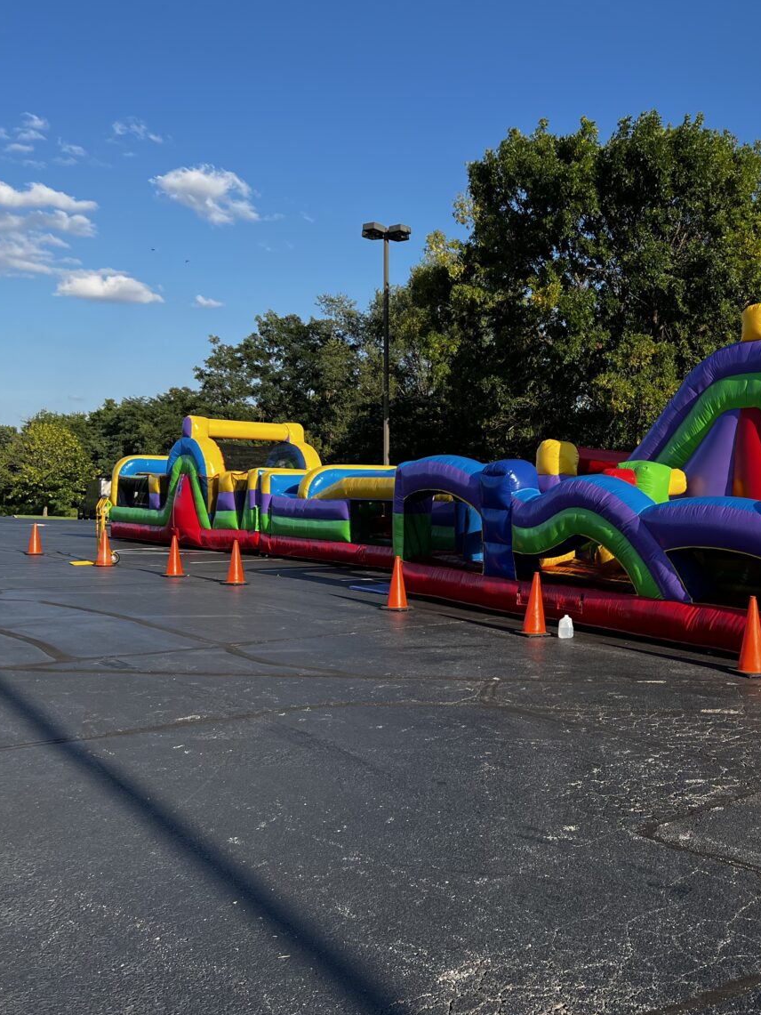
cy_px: 510
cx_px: 574
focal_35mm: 35
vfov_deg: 52.6
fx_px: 1026
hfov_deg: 39.6
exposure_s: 1/2457
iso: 50
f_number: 1.5
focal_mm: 5.7
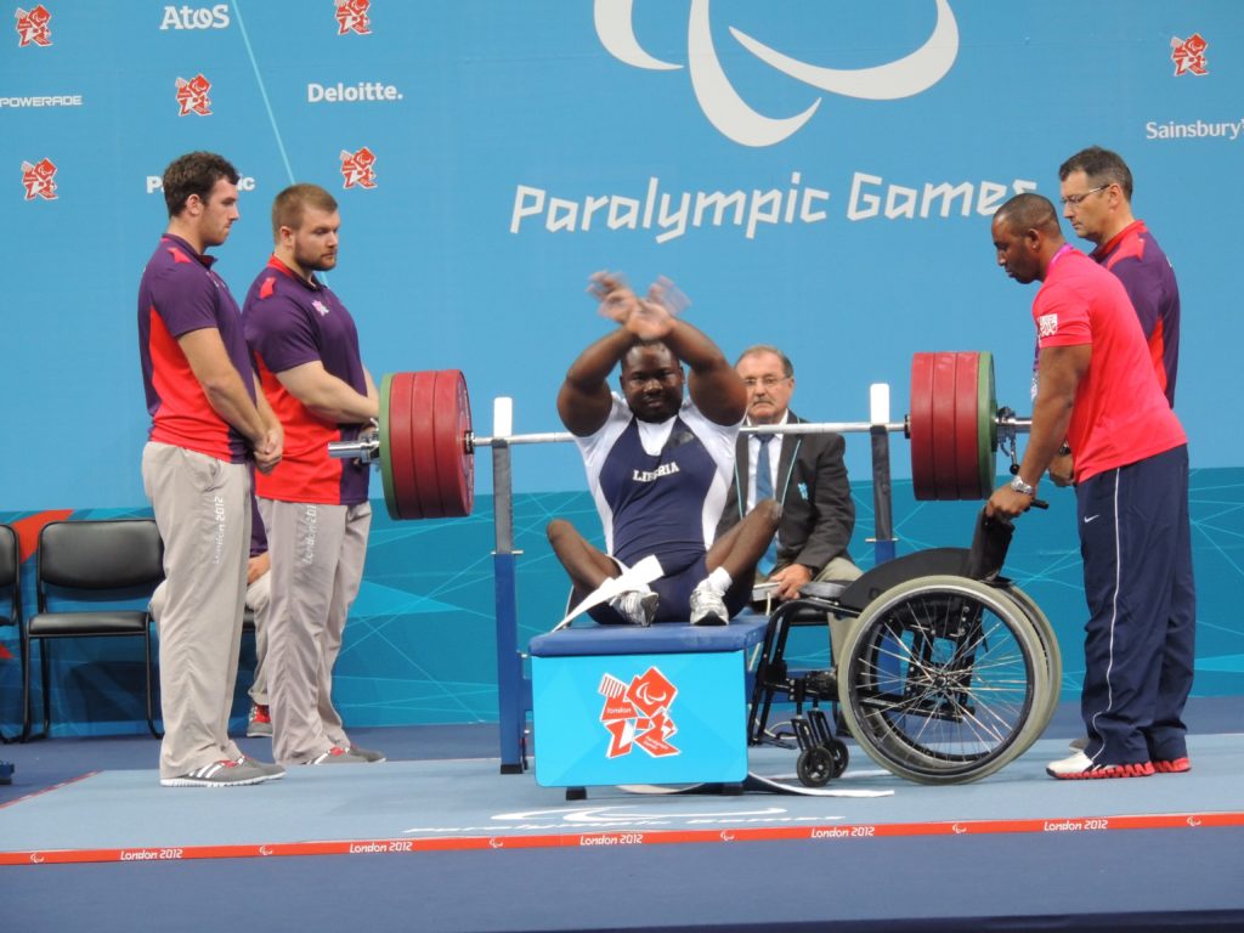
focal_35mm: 225
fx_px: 8086
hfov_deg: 8.8
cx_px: 622
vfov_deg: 6.6
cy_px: 466
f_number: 4.6
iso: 400
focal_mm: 40.1
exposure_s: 1/50
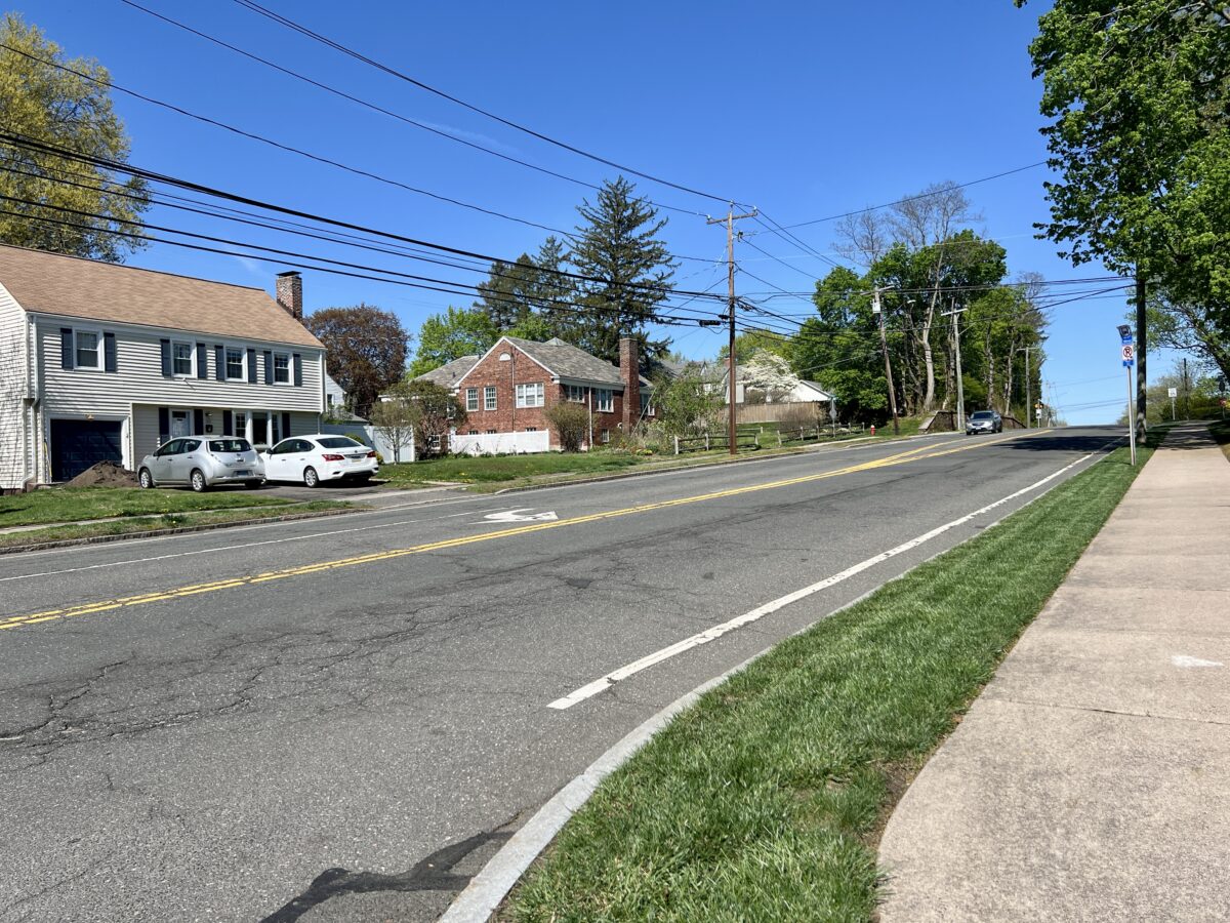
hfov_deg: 67.3
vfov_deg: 53.1
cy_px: 462
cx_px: 615
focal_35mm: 26
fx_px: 924
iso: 50
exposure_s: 1/4630
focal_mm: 5.7
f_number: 1.5
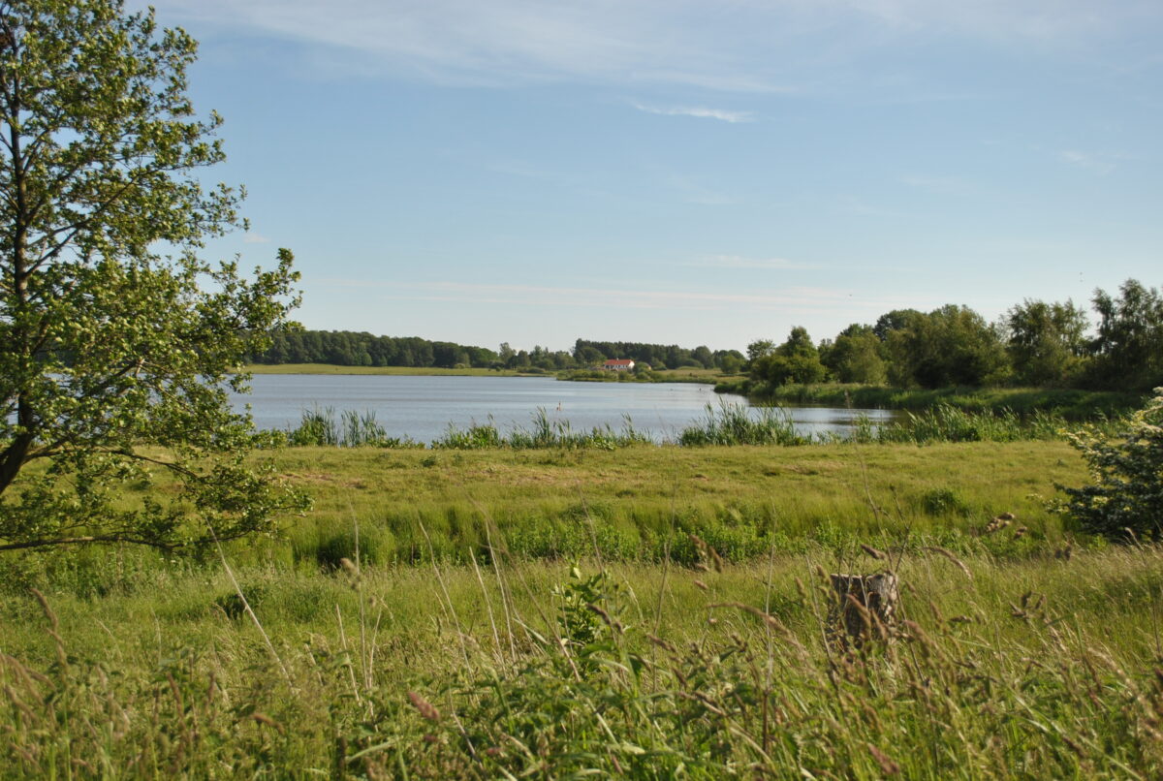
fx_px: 1263
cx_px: 582
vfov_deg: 34.4
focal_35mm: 39
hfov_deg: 49.5
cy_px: 390
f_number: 4.2
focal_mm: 26
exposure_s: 1/1000
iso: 160
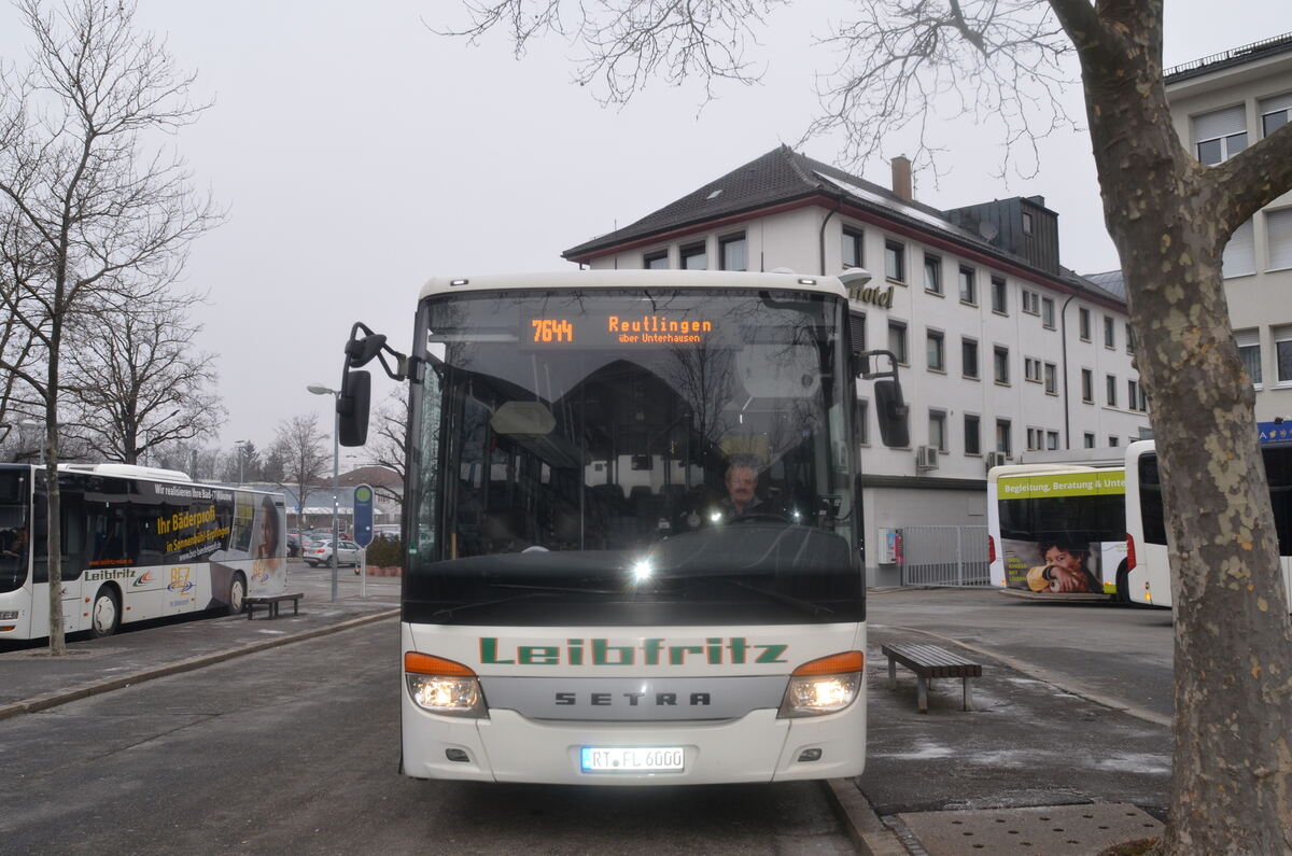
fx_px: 1075
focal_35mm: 30
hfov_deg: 62.0
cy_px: 428
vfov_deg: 43.4
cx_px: 646
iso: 400
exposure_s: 1/250
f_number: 9
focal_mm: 20
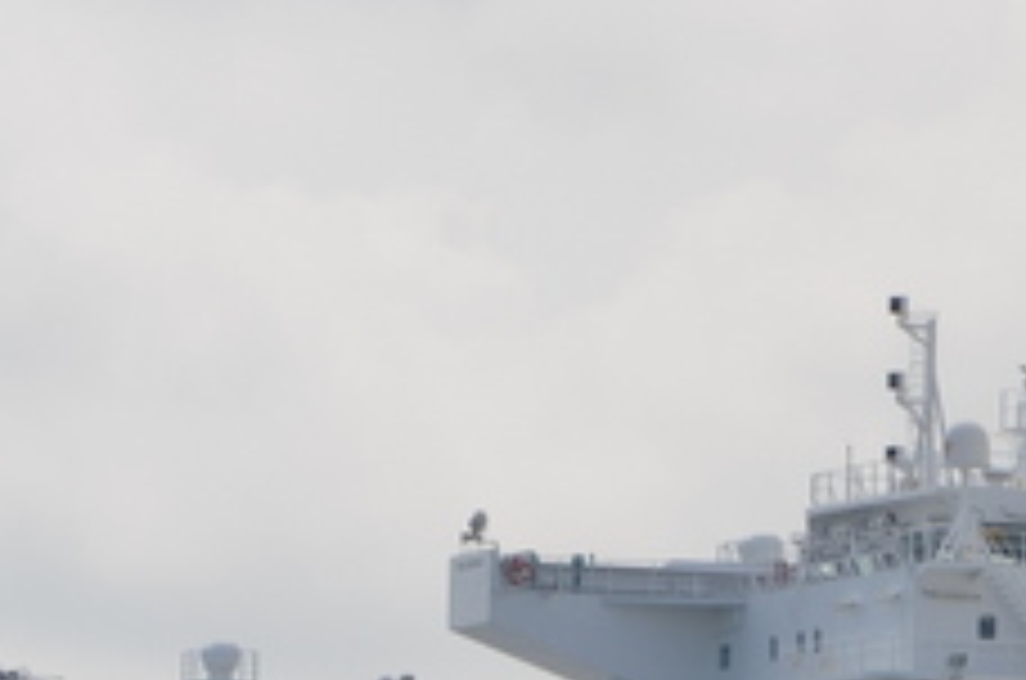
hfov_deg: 4.5
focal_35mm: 461
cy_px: 721
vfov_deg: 3.0
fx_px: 13111
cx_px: 810
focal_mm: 70
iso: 100
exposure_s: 1/320
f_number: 9
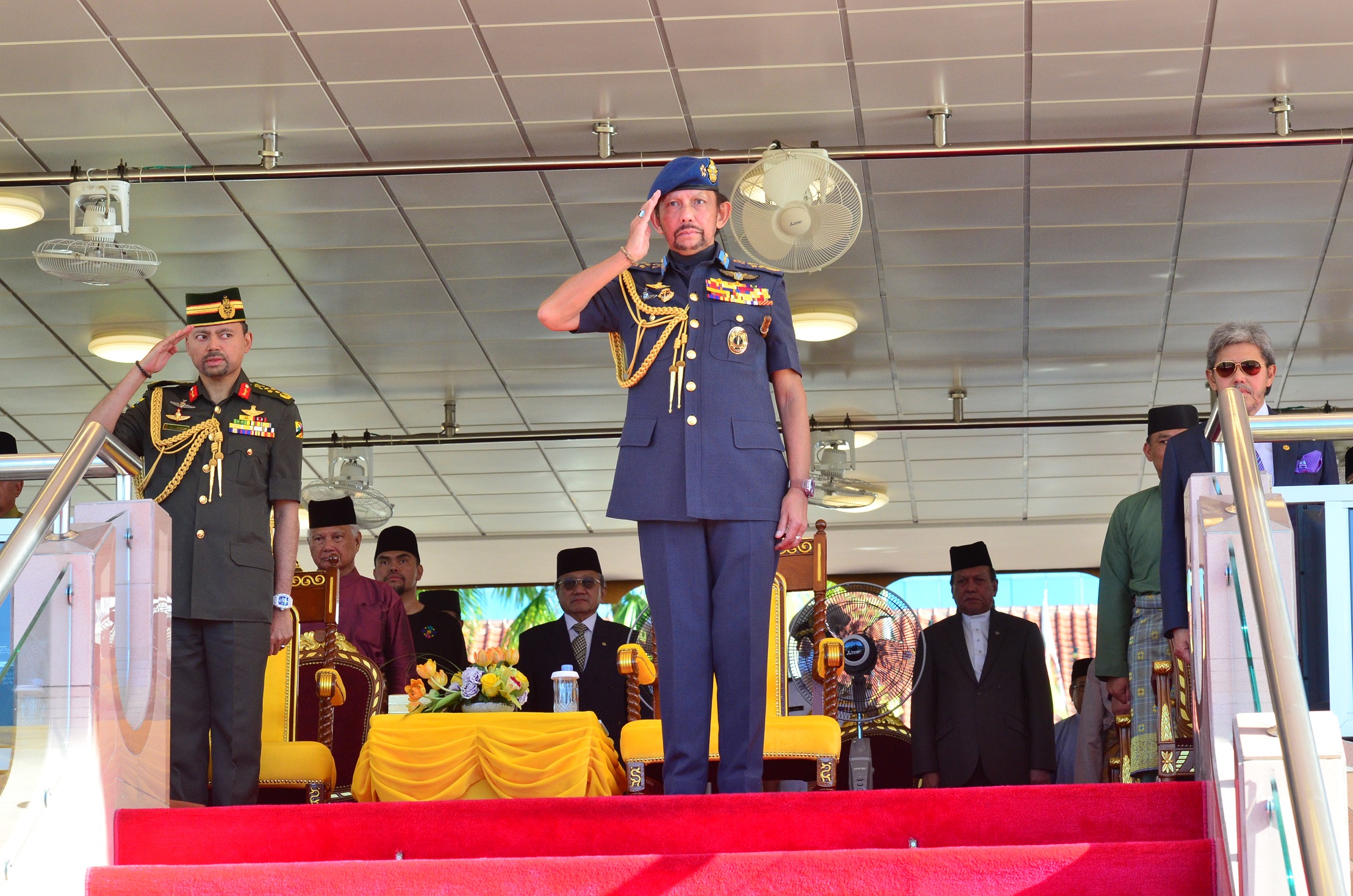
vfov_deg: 13.0
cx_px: 676
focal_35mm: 105
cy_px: 448
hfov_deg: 19.5
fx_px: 3938
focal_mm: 70
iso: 1000
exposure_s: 1/400
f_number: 8
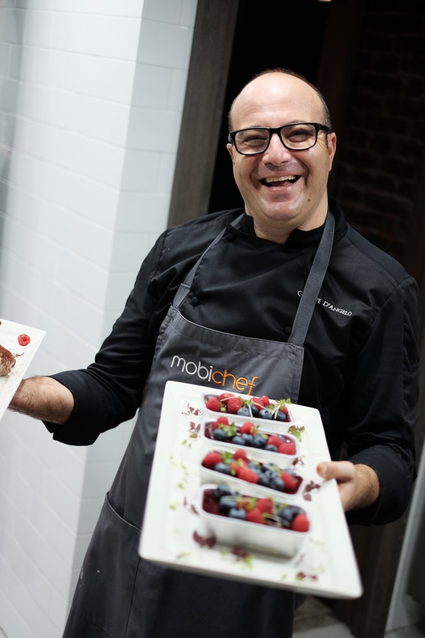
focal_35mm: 53
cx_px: 212
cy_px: 319
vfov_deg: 37.5
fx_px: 938
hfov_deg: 25.5
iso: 400
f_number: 1.6
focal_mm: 35
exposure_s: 1/150
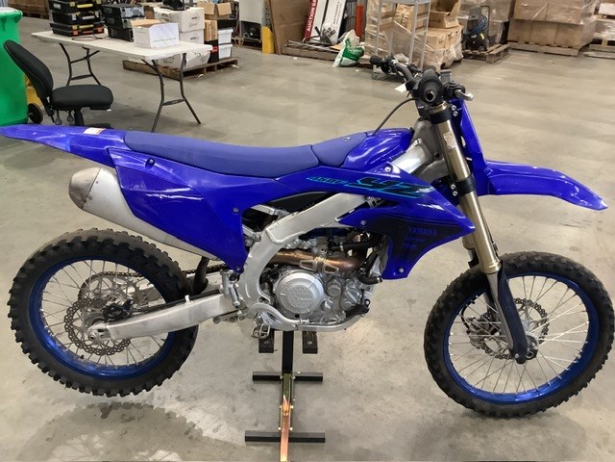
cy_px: 231
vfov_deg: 45.4
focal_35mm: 31
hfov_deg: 58.4
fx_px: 551
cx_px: 308
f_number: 2.4
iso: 320
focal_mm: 3.3
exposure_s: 1/50
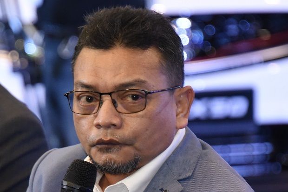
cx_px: 144
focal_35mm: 250
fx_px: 1999
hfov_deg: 8.2
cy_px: 96
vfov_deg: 5.5
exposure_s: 1/80
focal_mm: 250
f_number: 5.6
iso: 5000
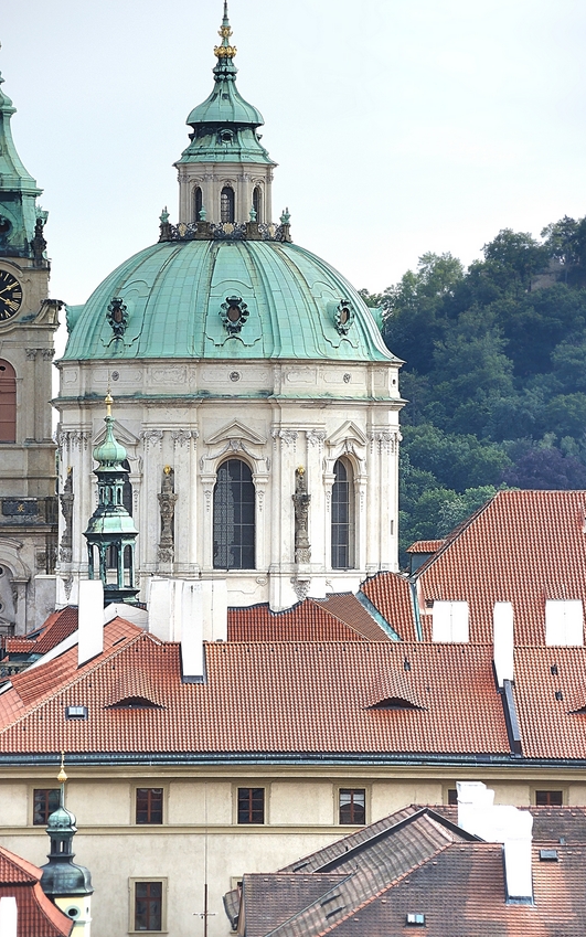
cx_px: 263
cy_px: 467
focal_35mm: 213
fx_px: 5440
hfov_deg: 6.2
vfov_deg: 9.8
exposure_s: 1/320
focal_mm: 42.8
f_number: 4
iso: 80
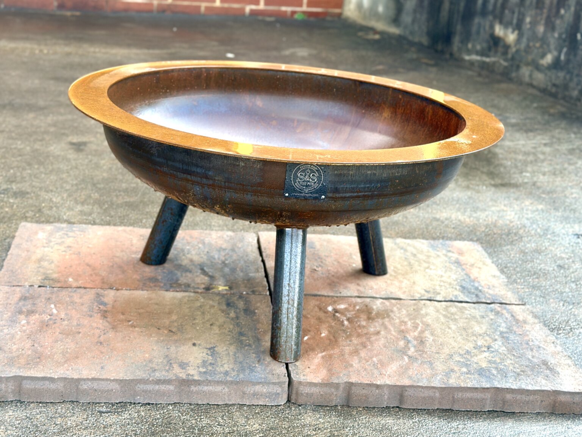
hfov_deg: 39.7
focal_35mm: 48
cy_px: 218
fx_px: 807
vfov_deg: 30.3
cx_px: 291
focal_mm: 6.86
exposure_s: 1/270
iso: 80
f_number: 1.78
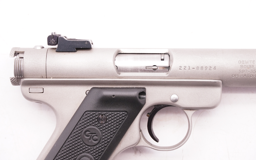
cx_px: 128
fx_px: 712
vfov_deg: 12.8
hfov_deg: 20.4
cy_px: 76
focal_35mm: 102
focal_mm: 66
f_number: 5.6
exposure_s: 1/125
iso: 1000
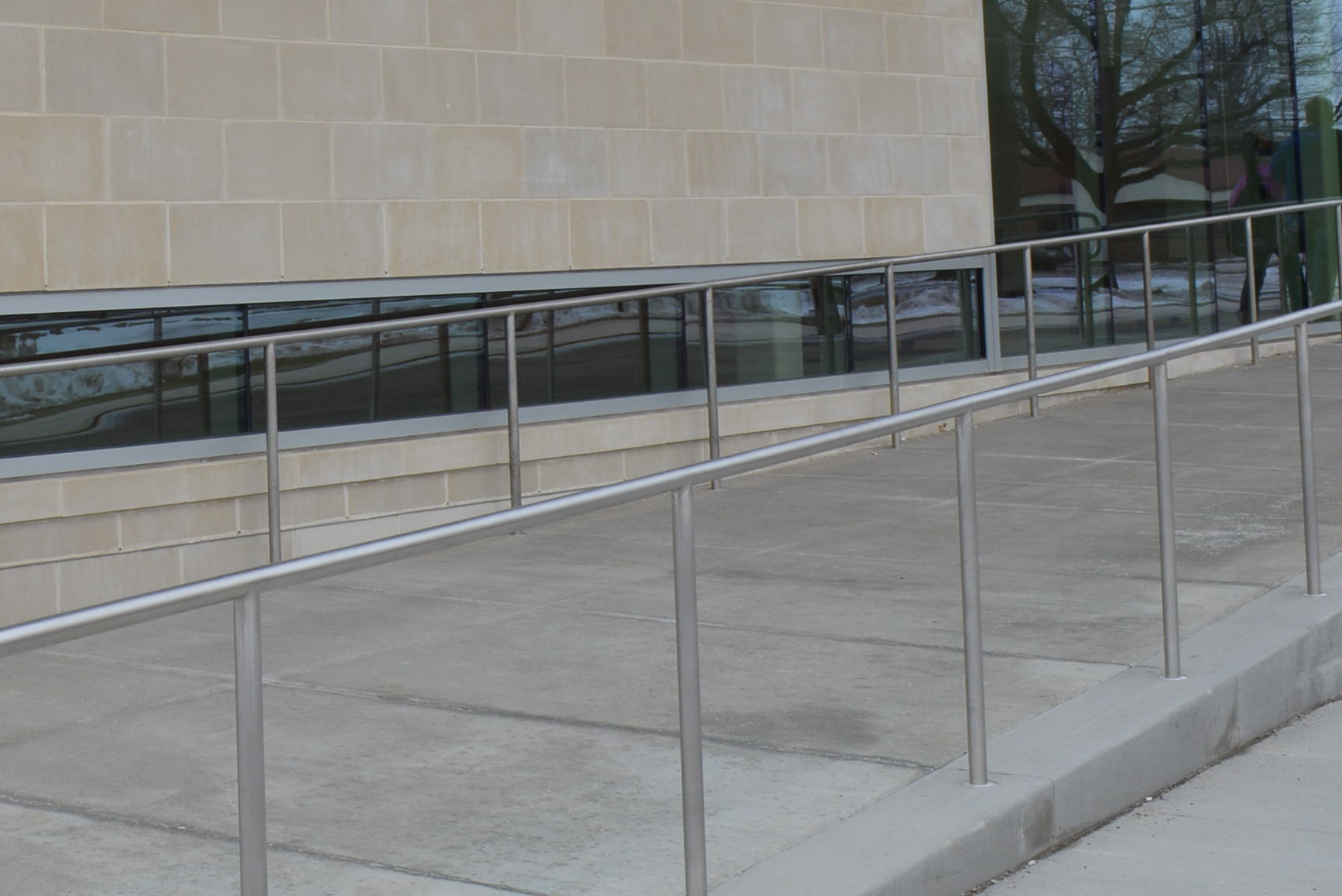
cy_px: 29
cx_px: 132
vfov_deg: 19.0
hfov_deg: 27.8
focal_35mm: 70
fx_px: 2610
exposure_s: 1/250
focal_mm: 18
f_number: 8
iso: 200
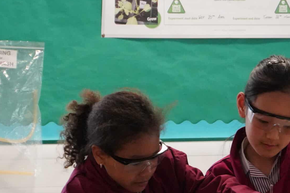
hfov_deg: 5.9
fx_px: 2828
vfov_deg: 3.9
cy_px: 168
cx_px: 242
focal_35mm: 351
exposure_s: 1/200
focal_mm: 126
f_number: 6.3
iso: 10000
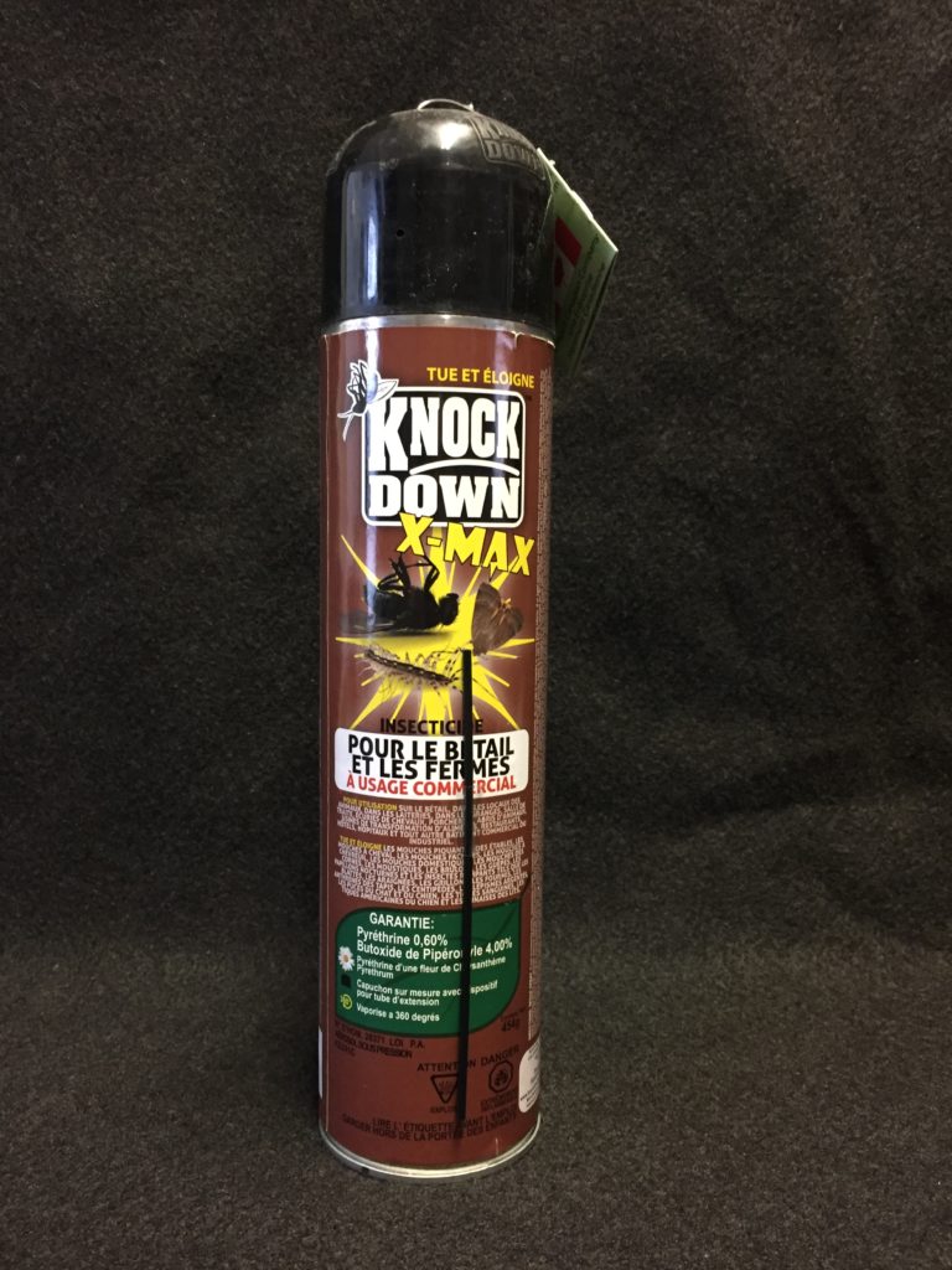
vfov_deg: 61.7
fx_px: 1063
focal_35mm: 29
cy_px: 635
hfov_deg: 48.2
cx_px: 476
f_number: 2.2
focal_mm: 4.15
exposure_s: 1/17
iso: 250
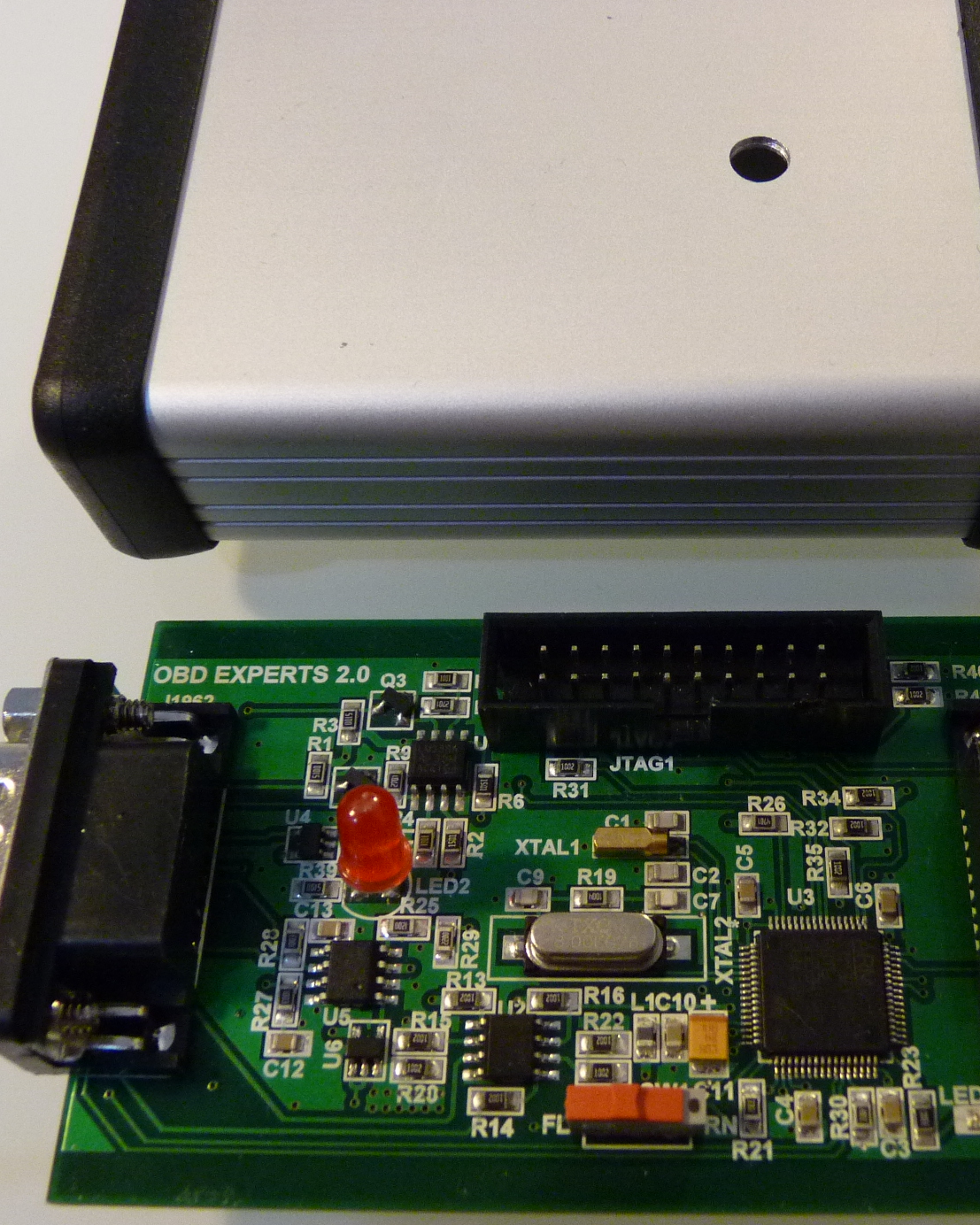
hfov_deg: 38.0
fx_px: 1414
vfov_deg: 46.8
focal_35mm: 39
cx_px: 621
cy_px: 588
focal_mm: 4.8
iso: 400
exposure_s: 1/30
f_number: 2.8
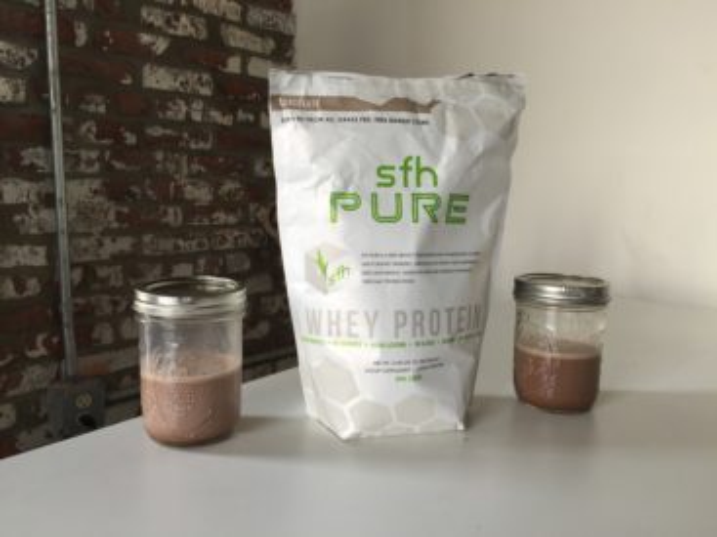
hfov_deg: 61.7
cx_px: 358
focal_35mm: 29
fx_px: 600
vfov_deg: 48.2
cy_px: 268
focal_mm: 4.15
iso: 32
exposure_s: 1/50
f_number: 2.2
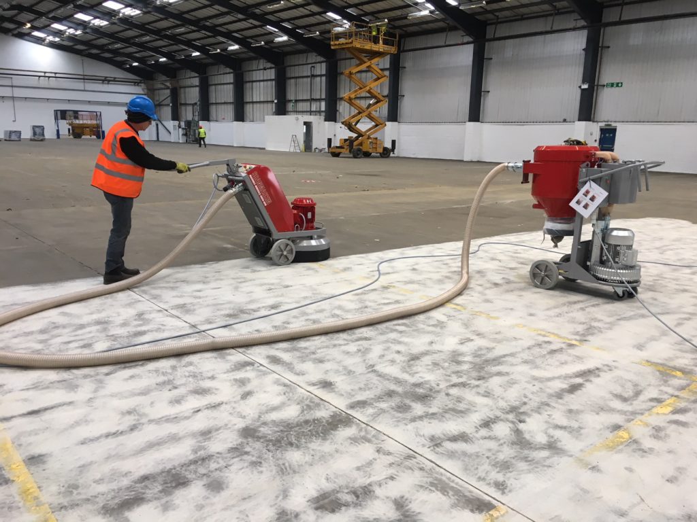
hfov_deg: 61.7
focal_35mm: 29
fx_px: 584
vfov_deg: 48.2
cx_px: 348
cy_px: 261
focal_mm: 4.15
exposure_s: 1/33
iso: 64
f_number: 2.2
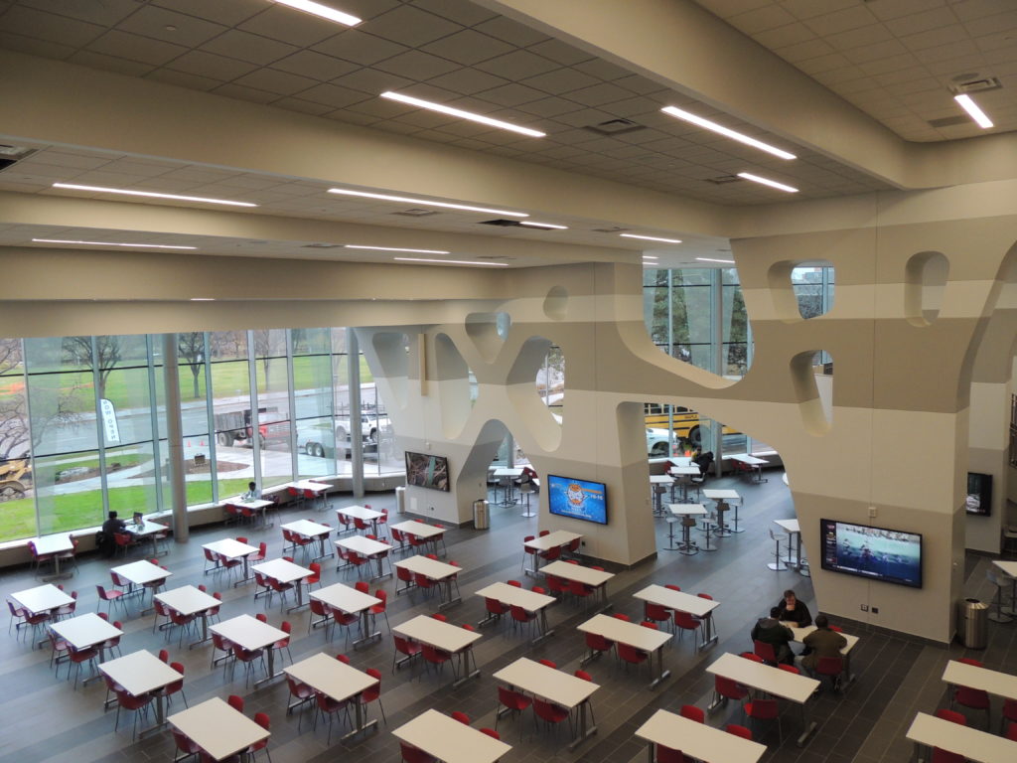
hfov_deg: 71.6
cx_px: 508
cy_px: 382
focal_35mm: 24
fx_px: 705
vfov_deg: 56.8
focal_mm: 4.3
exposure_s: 1/60
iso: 280
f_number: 3
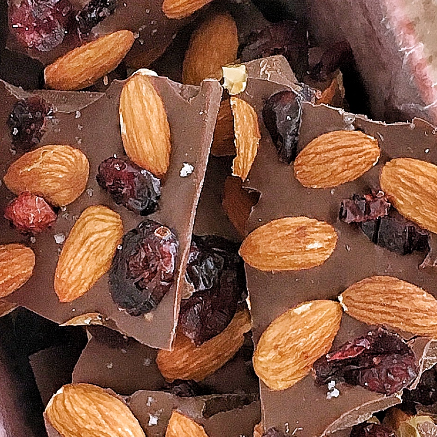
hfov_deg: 15.7
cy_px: 302
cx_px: 247
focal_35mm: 111
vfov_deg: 15.7
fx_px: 1585
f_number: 2.2
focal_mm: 4.15
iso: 32
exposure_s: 1/30
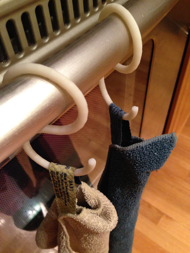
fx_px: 242
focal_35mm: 33
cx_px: 95
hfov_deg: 42.9
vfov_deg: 55.4
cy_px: 126
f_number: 2.4
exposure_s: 1/20
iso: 320
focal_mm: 4.12
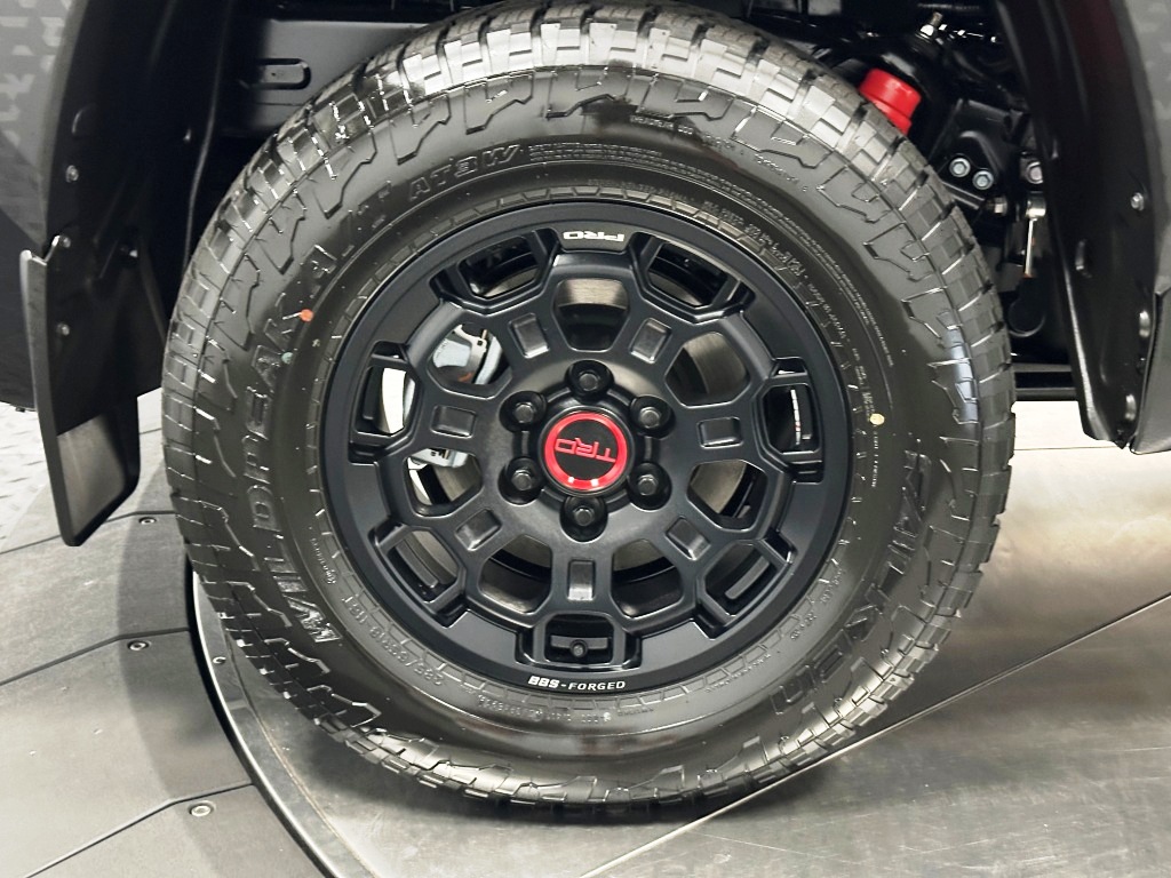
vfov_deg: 30.3
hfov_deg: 39.7
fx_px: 1624
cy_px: 439
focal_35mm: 48
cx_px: 586
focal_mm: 6.86
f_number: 1.78
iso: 640
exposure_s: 1/20
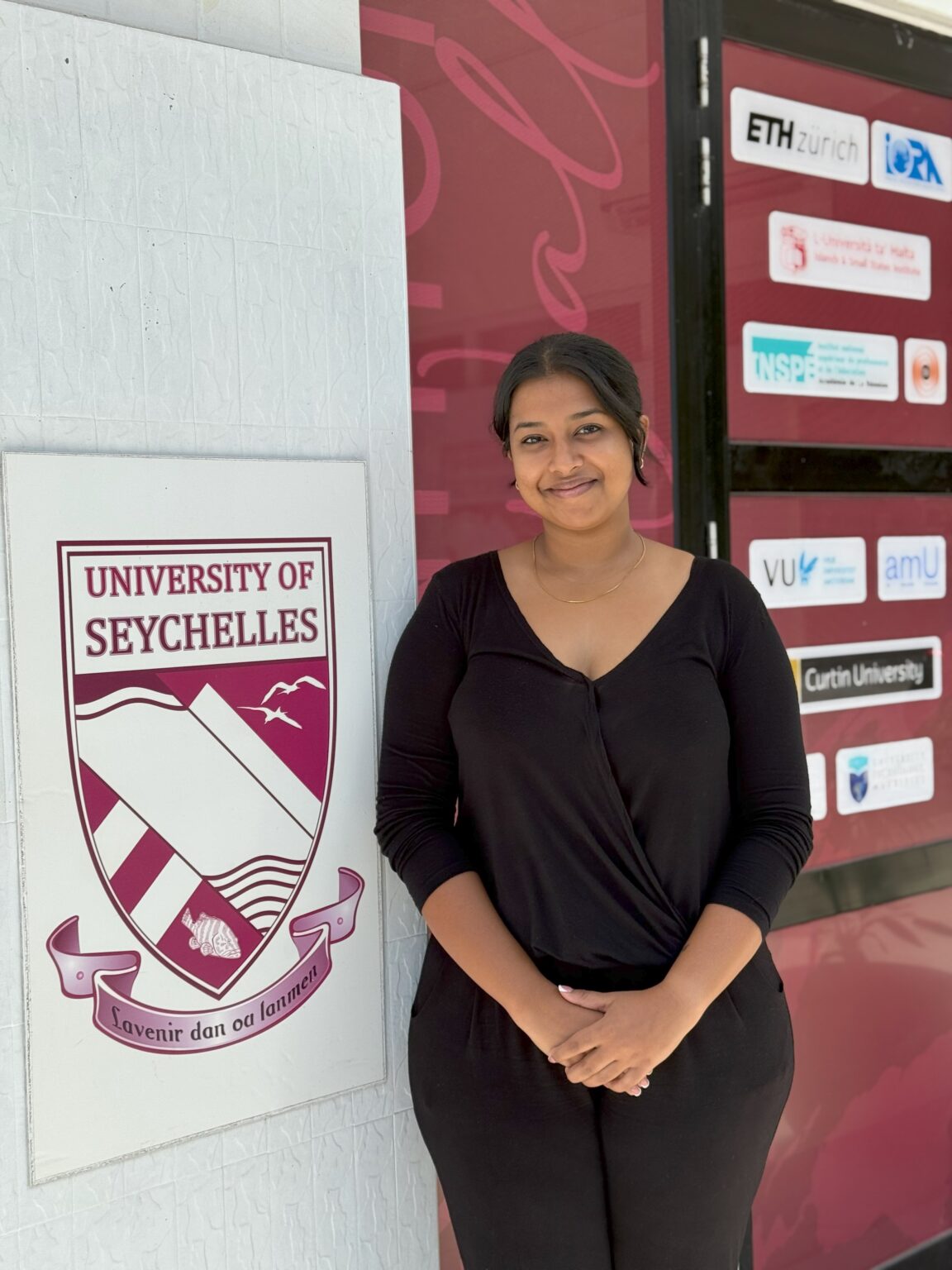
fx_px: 1760
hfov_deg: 30.3
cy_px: 635
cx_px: 476
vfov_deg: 39.7
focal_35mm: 48
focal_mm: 6.76
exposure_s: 1/1931
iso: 100
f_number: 1.78
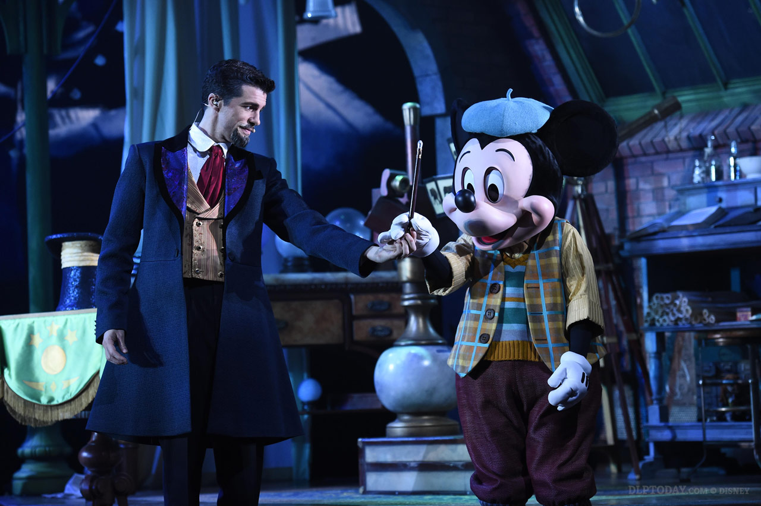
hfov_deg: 17.1
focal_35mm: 120
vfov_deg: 11.4
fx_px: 2535
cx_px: 380
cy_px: 253
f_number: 4
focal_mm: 120
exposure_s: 1/160
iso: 3200
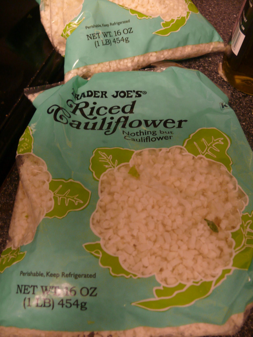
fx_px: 341
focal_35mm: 35
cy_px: 168
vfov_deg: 52.6
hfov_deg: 40.7
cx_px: 126
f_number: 2.8
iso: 200
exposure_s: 1/4
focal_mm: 7.4
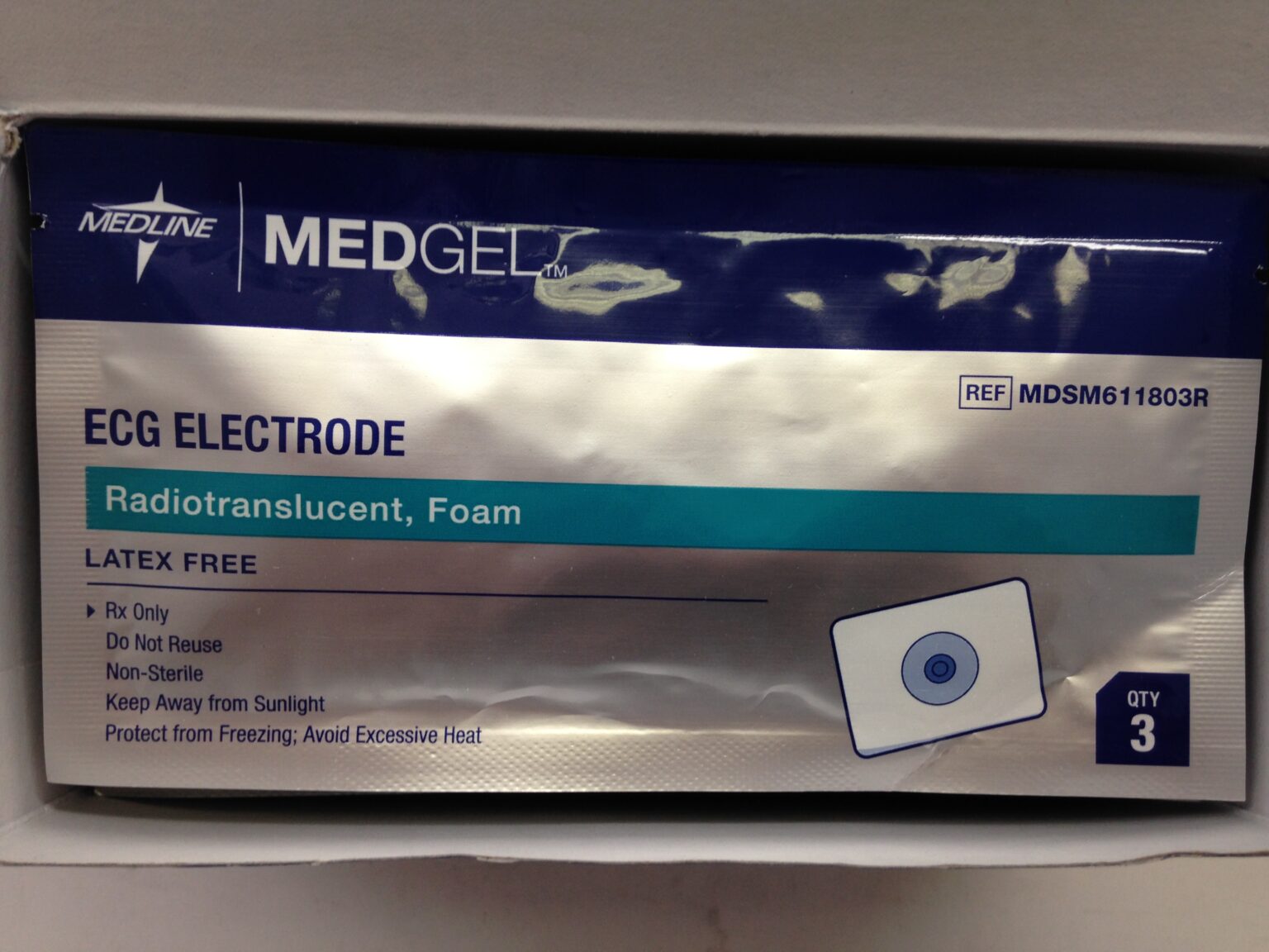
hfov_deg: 55.4
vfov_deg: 42.9
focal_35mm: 33
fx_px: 1210
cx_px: 634
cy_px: 476
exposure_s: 1/40
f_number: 2.4
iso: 50
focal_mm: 4.12
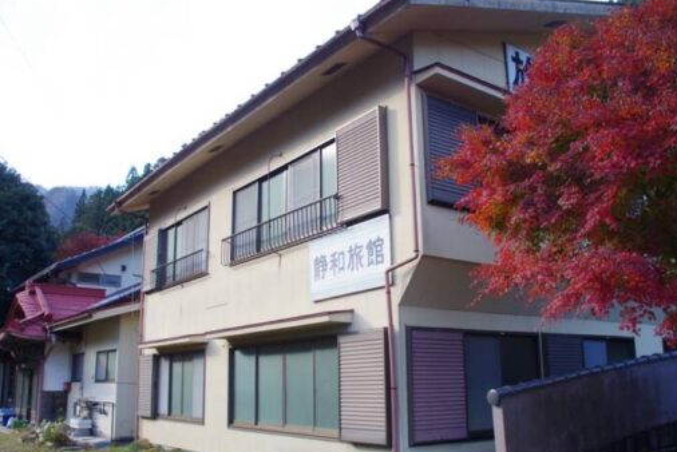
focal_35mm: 32
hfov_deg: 58.7
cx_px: 337
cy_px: 237
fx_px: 602
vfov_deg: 41.2
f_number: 4
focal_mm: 18
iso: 200
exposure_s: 1/160
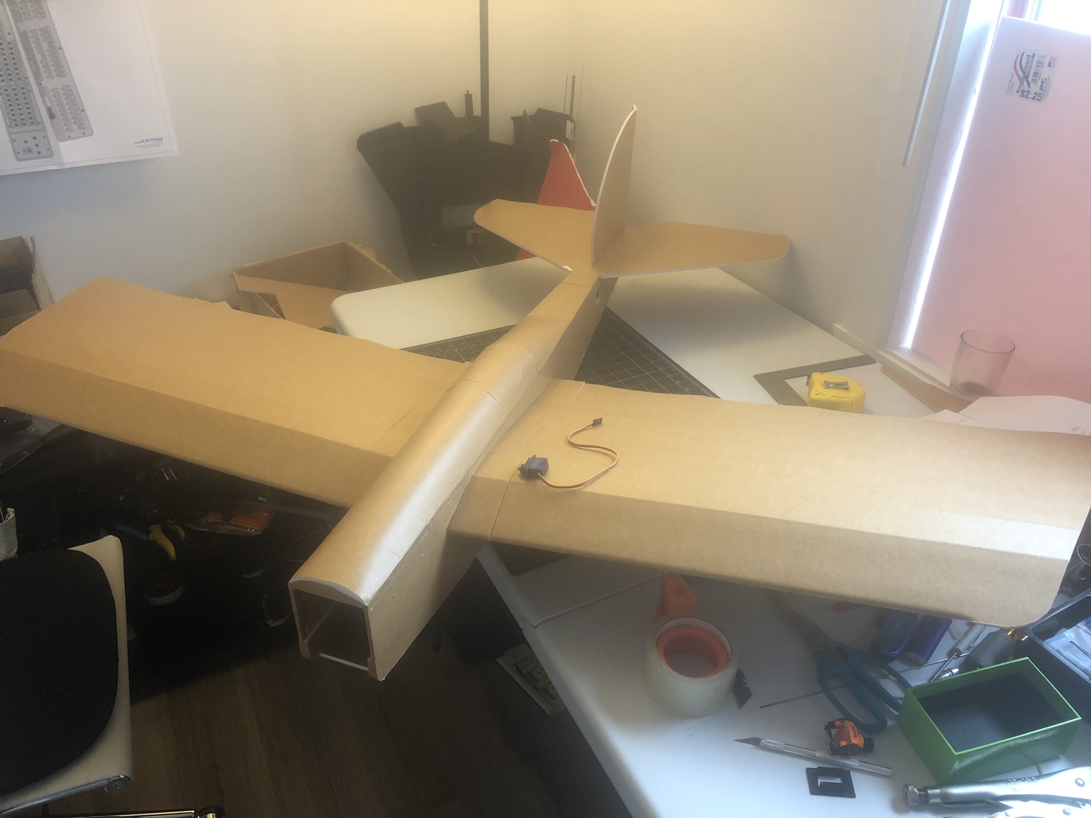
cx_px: 546
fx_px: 882
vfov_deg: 49.7
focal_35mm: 28
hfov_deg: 63.4
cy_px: 409
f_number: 1.8
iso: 40
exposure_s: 1/24
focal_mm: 3.99
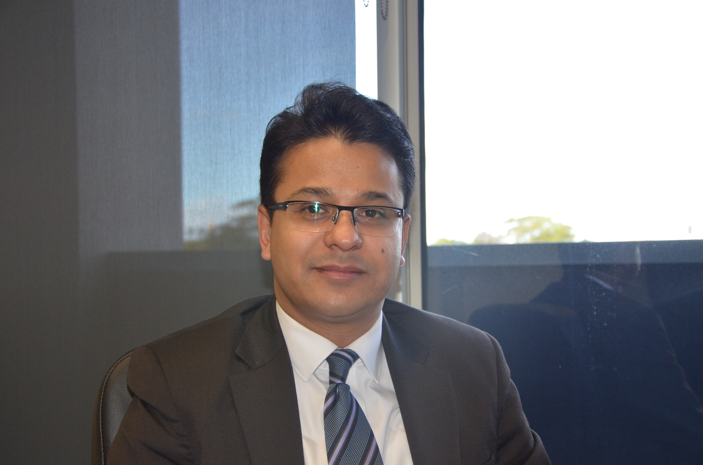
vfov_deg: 22.5
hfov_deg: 33.5
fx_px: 1169
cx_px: 352
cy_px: 232
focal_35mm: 60
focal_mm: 40
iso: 1000
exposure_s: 1/200
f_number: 5
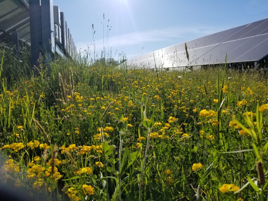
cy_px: 100
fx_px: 201
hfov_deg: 67.3
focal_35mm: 26
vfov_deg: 53.1
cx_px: 134
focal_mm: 4.25
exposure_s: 1/4112
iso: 50
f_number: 1.7
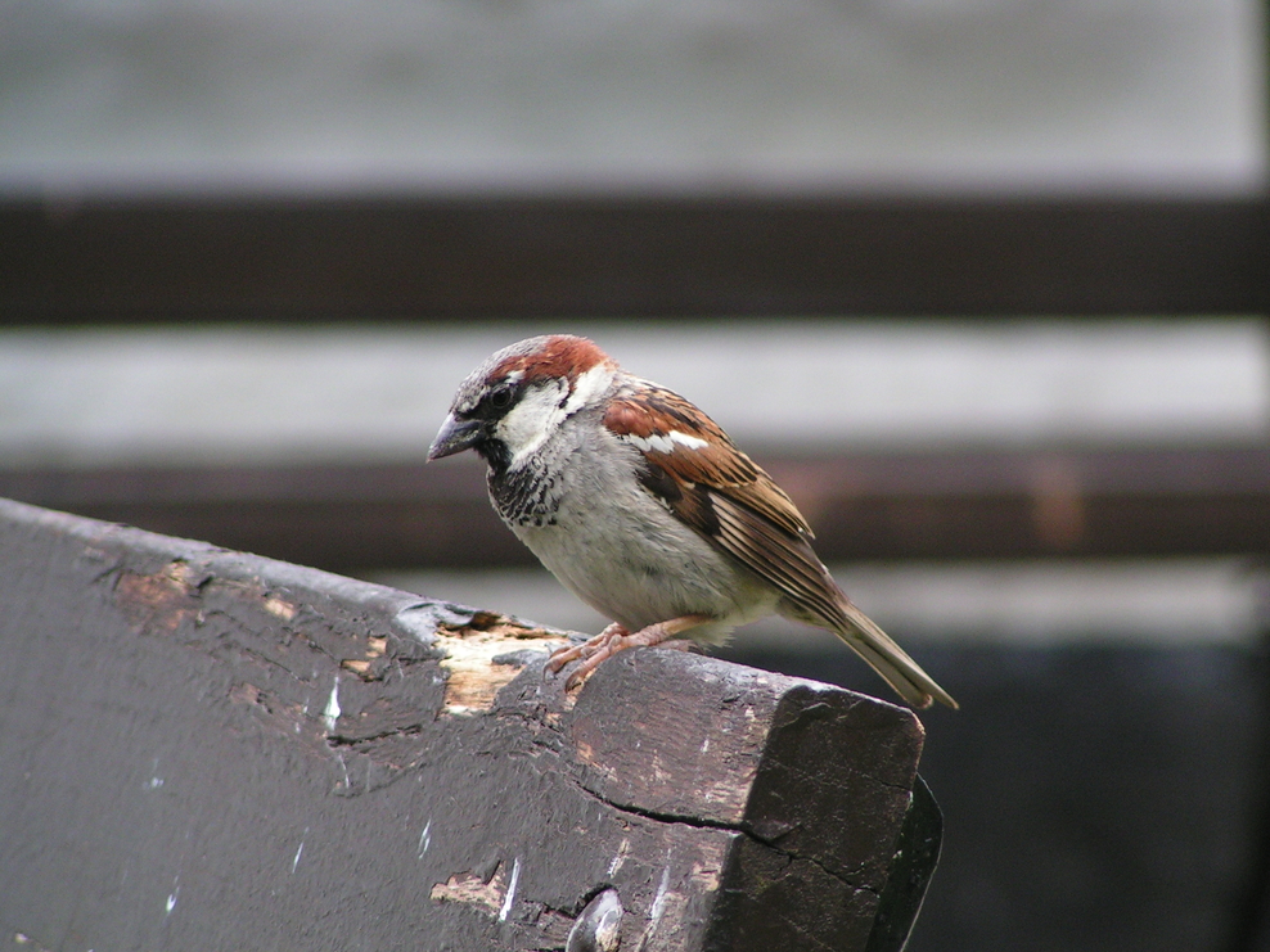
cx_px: 635
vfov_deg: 3.9
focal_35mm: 380
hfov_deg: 5.2
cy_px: 476
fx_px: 13942
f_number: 3.5
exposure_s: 1/400
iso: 125
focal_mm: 58
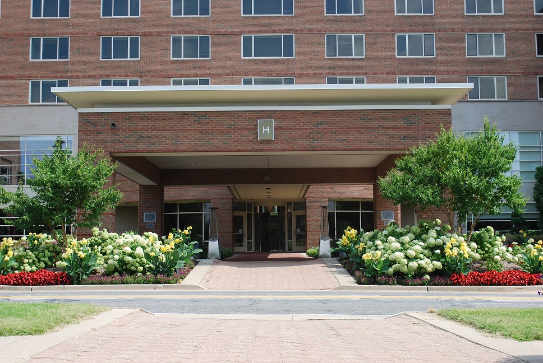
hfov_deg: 41.1
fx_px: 725
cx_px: 272
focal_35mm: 48
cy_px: 182
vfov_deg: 28.2
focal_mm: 32
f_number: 7.1
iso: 100
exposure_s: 1/200
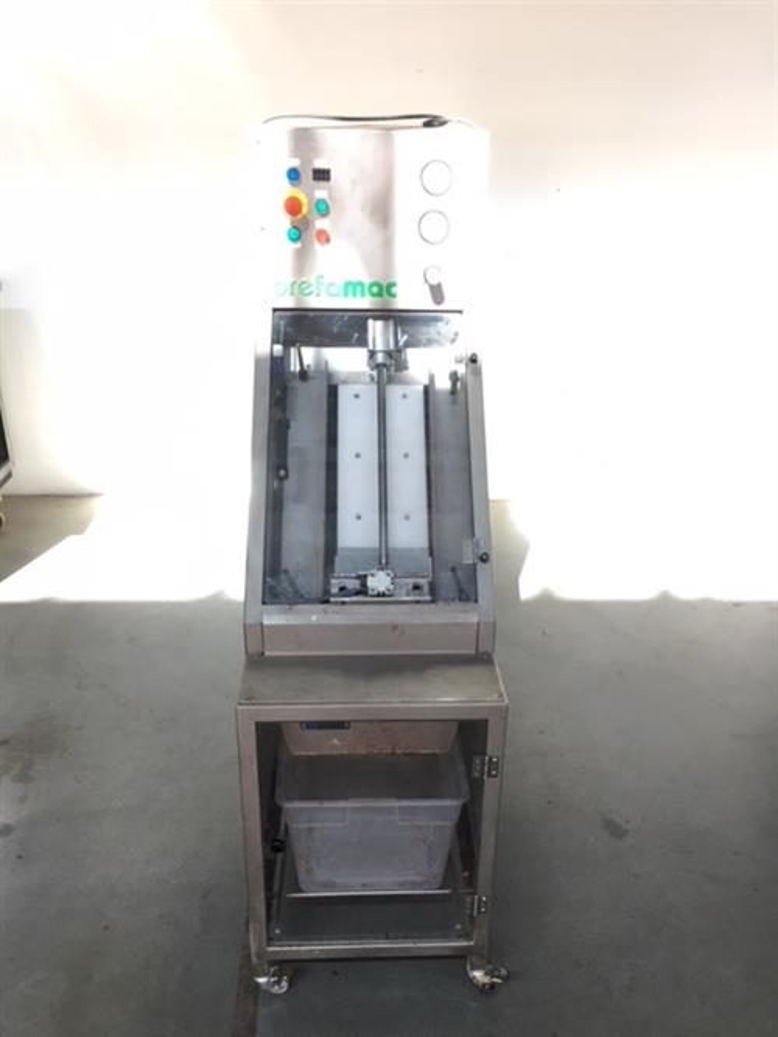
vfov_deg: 61.7
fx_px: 869
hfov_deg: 48.2
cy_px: 518
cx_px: 389
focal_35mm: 29
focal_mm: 4.15
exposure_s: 1/30
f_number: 2.2
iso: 40
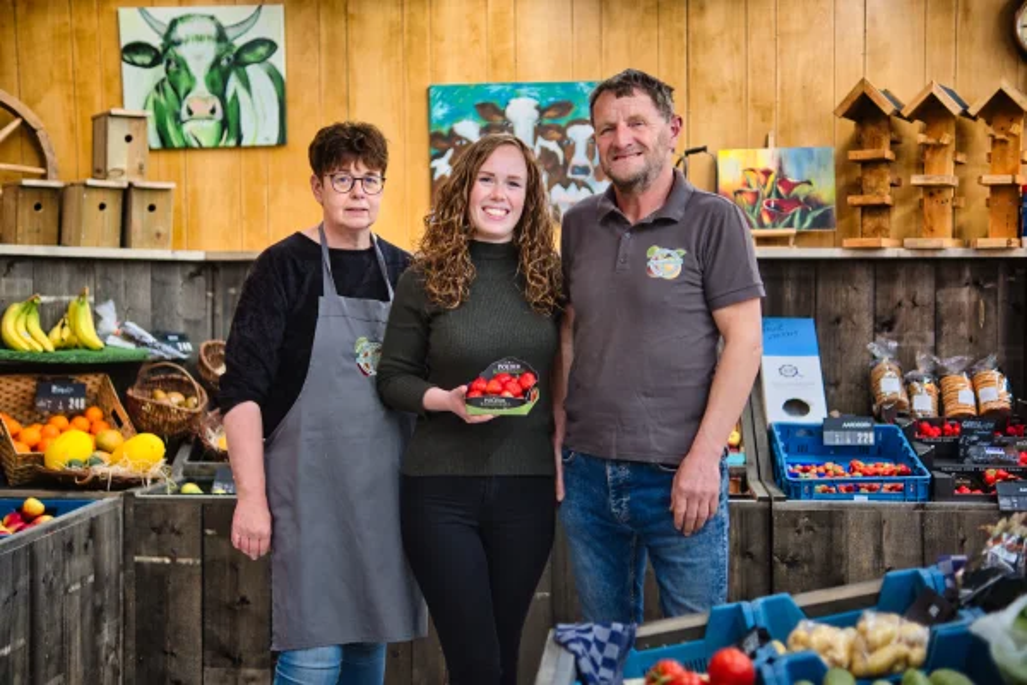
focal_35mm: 50
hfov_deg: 39.6
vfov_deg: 27.0
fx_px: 1426
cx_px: 514
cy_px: 342
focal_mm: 33
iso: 400
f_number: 1.4
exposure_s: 1/180
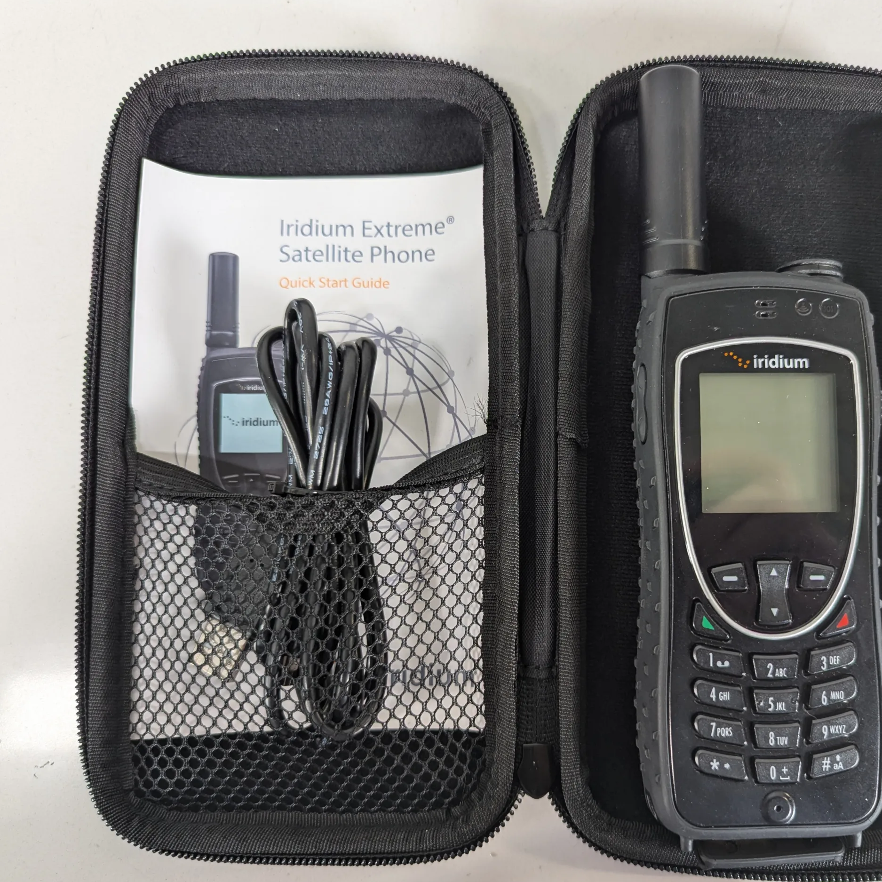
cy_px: 450
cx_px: 527
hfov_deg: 55.2
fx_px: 836
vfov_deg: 55.6
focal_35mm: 29
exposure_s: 1/83.9
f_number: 1.85
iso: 114
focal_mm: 6.81
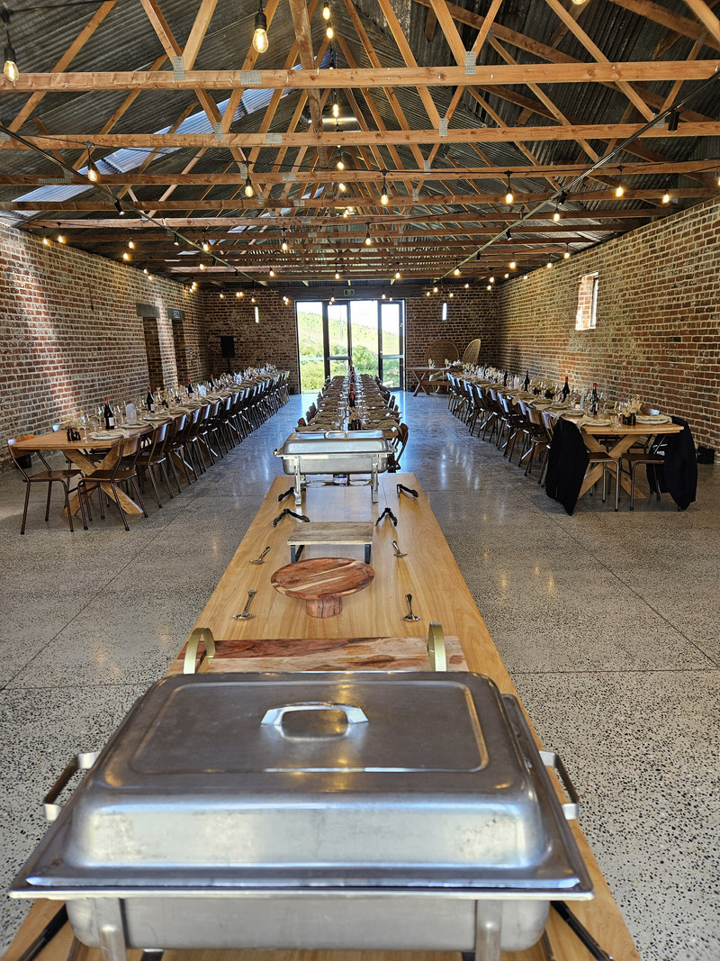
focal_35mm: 23
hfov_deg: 58.9
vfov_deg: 73.9
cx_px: 360
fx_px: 638
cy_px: 480
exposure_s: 1/100
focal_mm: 5.4
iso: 100
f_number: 1.8
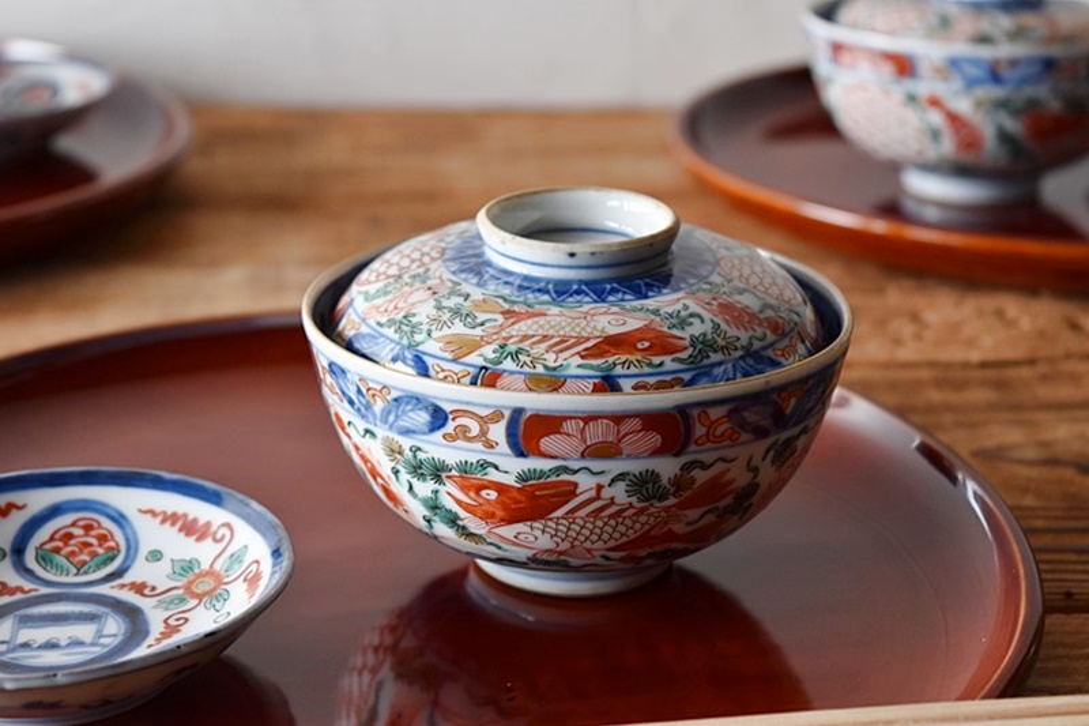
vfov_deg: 16.5
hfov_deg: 24.6
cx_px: 544
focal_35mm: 82
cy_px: 363
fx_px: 2495
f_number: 5.6
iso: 800
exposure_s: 1/8
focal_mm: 55
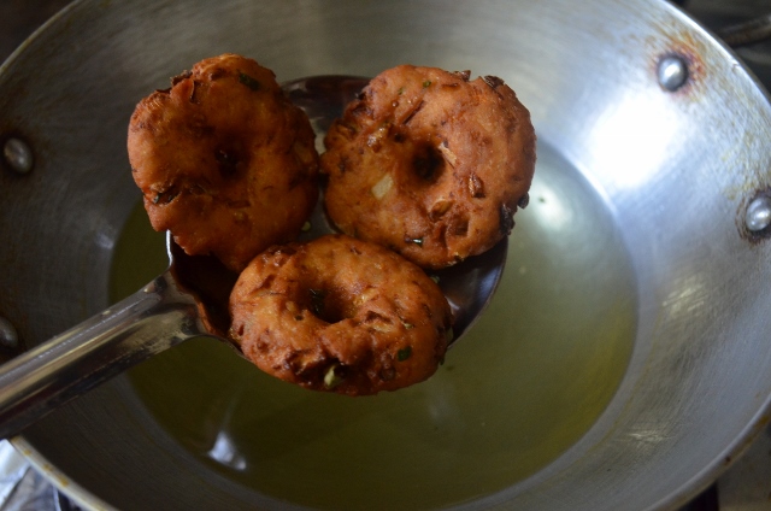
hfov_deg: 45.0
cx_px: 386
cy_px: 256
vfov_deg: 30.7
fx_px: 930
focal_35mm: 44
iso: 1250
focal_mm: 29
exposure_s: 1/30
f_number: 4.5
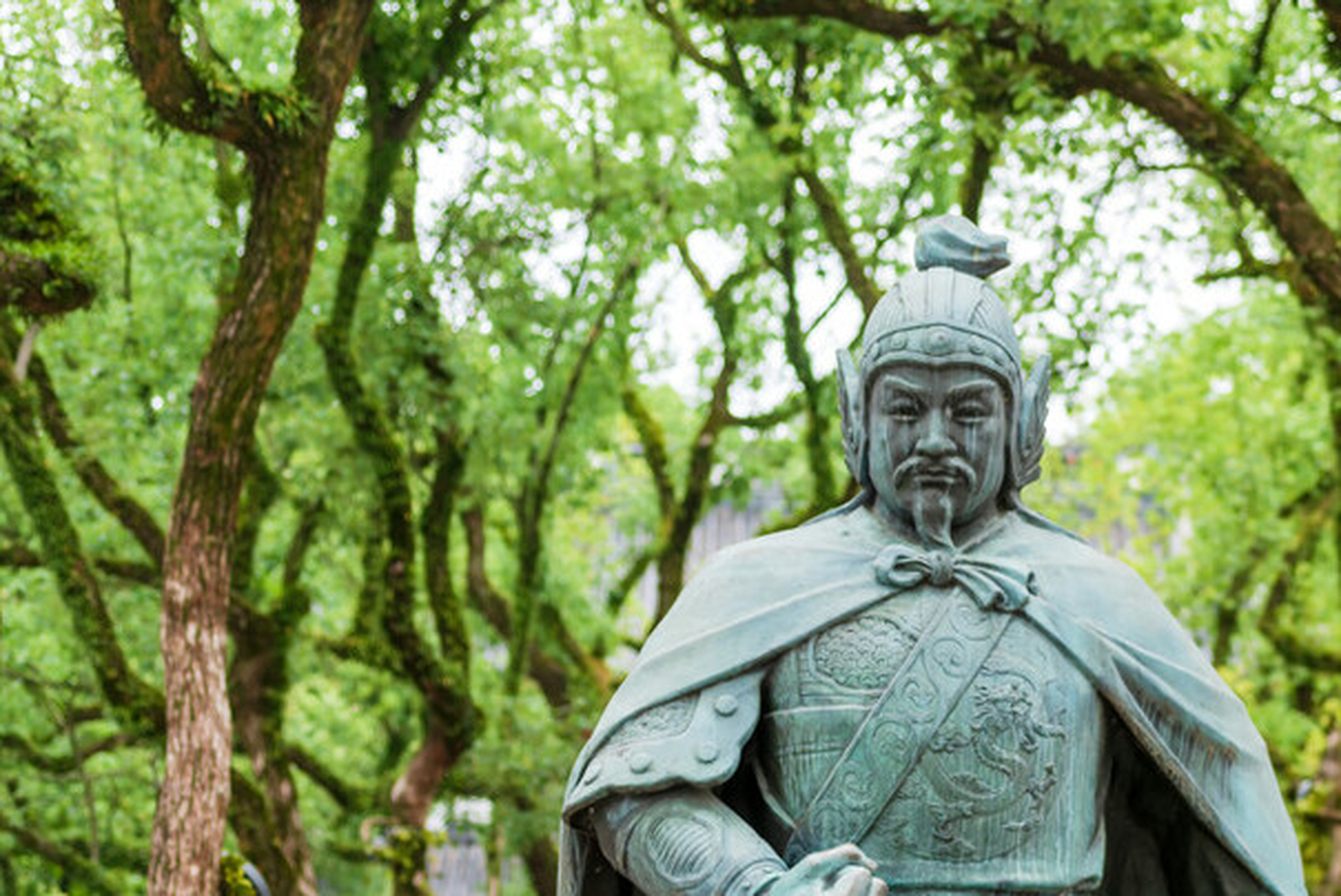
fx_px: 4435
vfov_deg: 11.5
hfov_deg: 17.1
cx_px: 951
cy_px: 544
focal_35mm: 119
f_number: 3.2
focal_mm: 60
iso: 64
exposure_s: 1/250
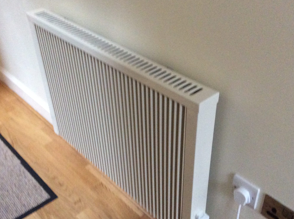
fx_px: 348
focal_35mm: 41
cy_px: 127
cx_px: 147
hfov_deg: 45.8
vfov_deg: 35.0
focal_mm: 3.3
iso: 320
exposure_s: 1/25
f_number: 2.4
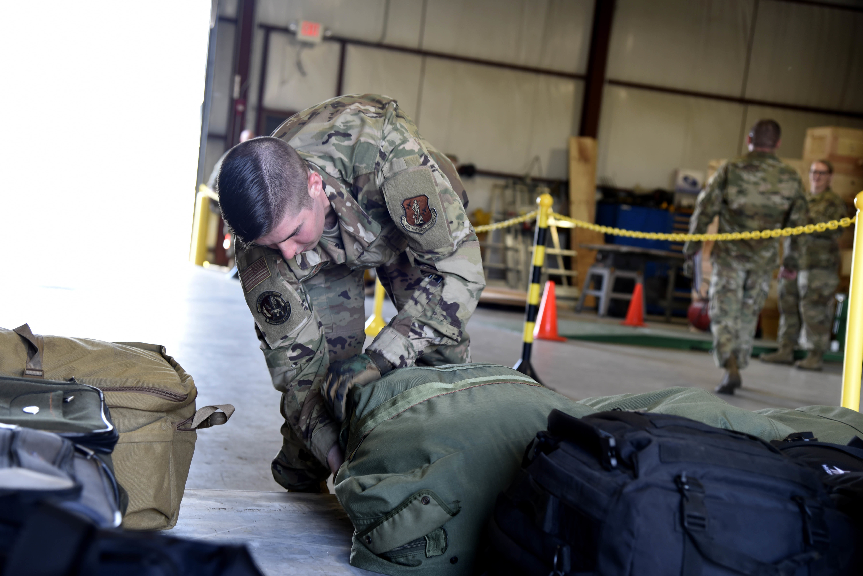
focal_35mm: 58
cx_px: 432
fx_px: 1391
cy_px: 288
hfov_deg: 34.5
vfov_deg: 23.4
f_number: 4
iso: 400
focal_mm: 58
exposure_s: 1/60
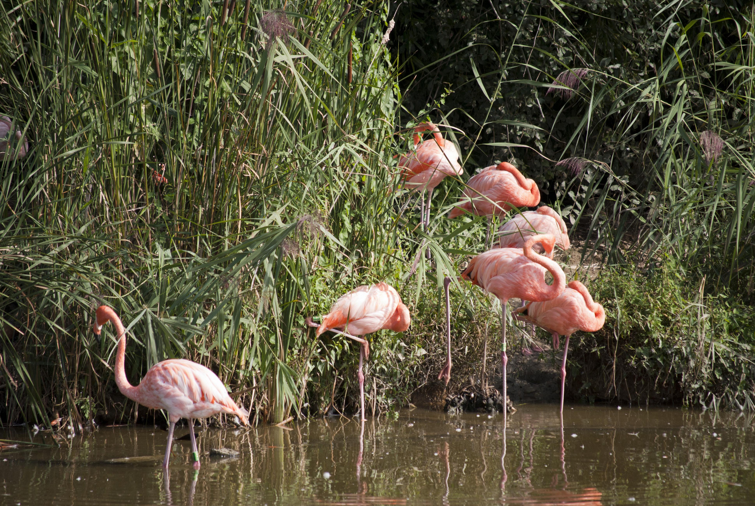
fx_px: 6300
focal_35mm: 300
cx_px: 378
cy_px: 253
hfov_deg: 6.9
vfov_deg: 4.6
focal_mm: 200
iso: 200
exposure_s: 1/320
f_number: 5.6
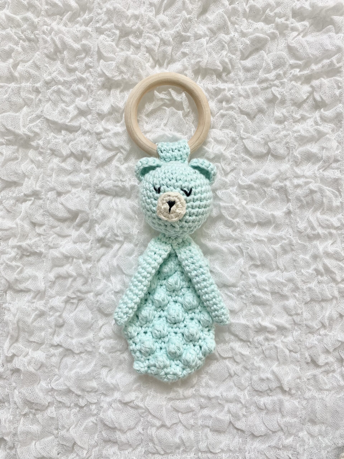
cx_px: 172
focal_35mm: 26
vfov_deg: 67.3
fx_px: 345
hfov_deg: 53.1
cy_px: 230
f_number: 1.8
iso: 25
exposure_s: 1/275
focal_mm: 4.25
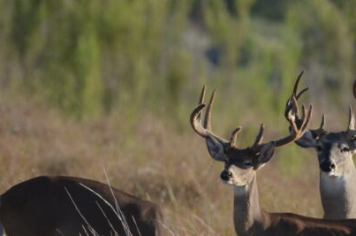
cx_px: 391
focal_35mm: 1904
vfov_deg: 0.7
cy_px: 109
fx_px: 18791
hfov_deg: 1.1
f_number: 6.3
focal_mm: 500
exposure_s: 1/640
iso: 200
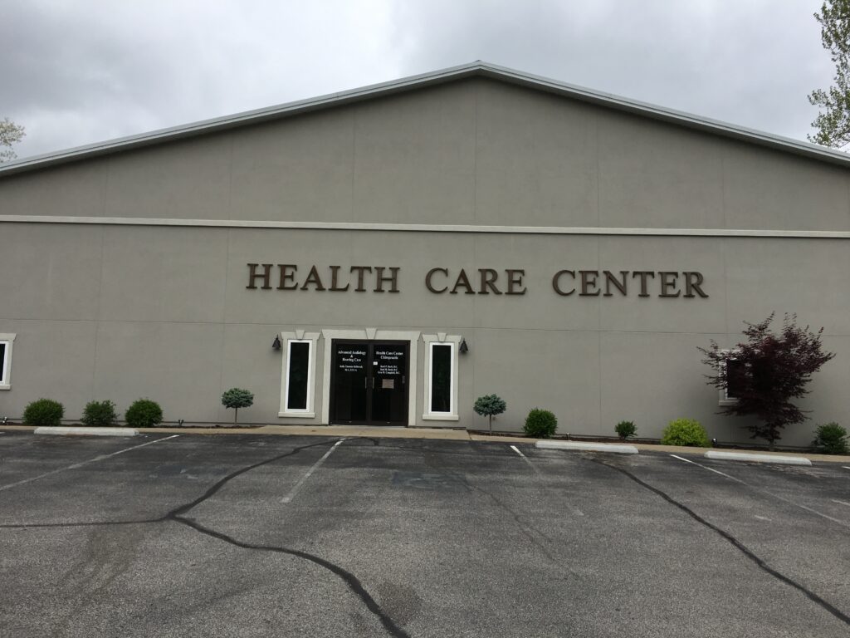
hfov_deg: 61.7
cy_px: 319
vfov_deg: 48.2
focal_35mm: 29
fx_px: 712
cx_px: 425
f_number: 2.2
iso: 25
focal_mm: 4.15
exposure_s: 1/1115
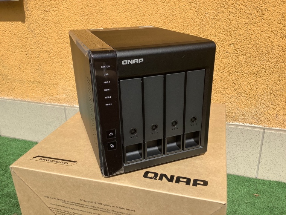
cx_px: 143
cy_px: 108
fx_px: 256
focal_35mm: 31
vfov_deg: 45.4
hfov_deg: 58.4
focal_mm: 3.3
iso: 25
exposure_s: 1/1404
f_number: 2.4
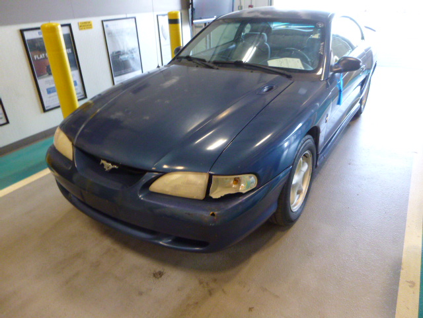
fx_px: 305
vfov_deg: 54.9
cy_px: 159
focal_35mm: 25
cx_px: 212
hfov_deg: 69.4
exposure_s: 1/20
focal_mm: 4.5
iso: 400
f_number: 3.9
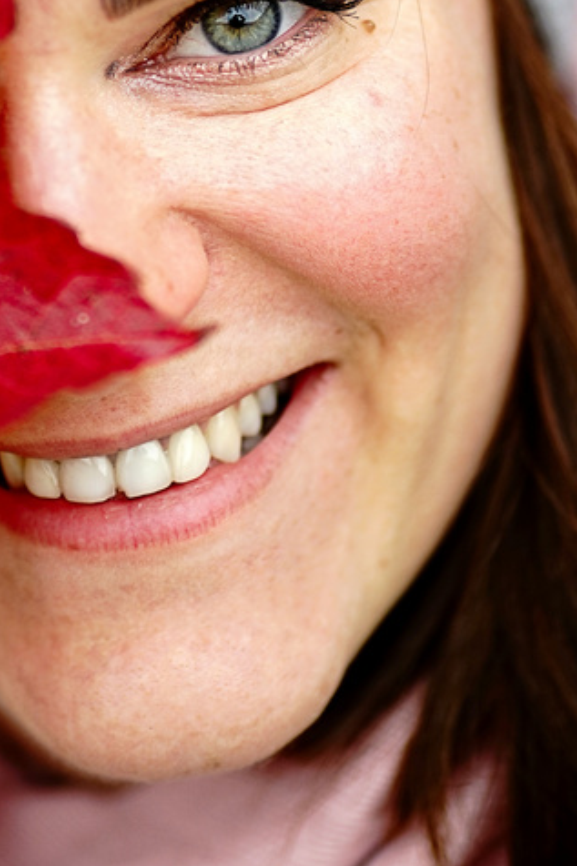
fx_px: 4643
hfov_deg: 7.1
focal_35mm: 193
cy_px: 36
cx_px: 53
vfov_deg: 10.6
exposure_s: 1/250
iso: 200
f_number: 1.8
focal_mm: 85
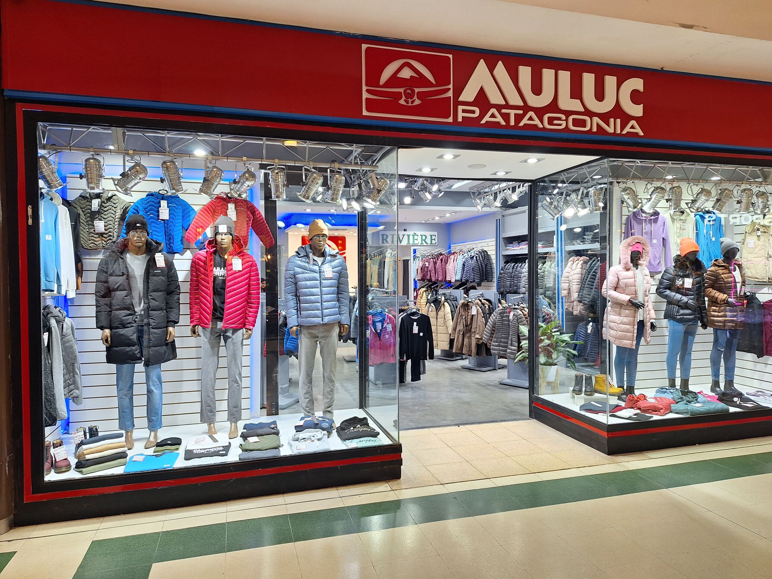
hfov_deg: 73.9
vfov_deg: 58.9
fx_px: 513
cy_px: 290
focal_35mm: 23
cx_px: 386
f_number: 1.8
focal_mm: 5.54
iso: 64
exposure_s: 1/50
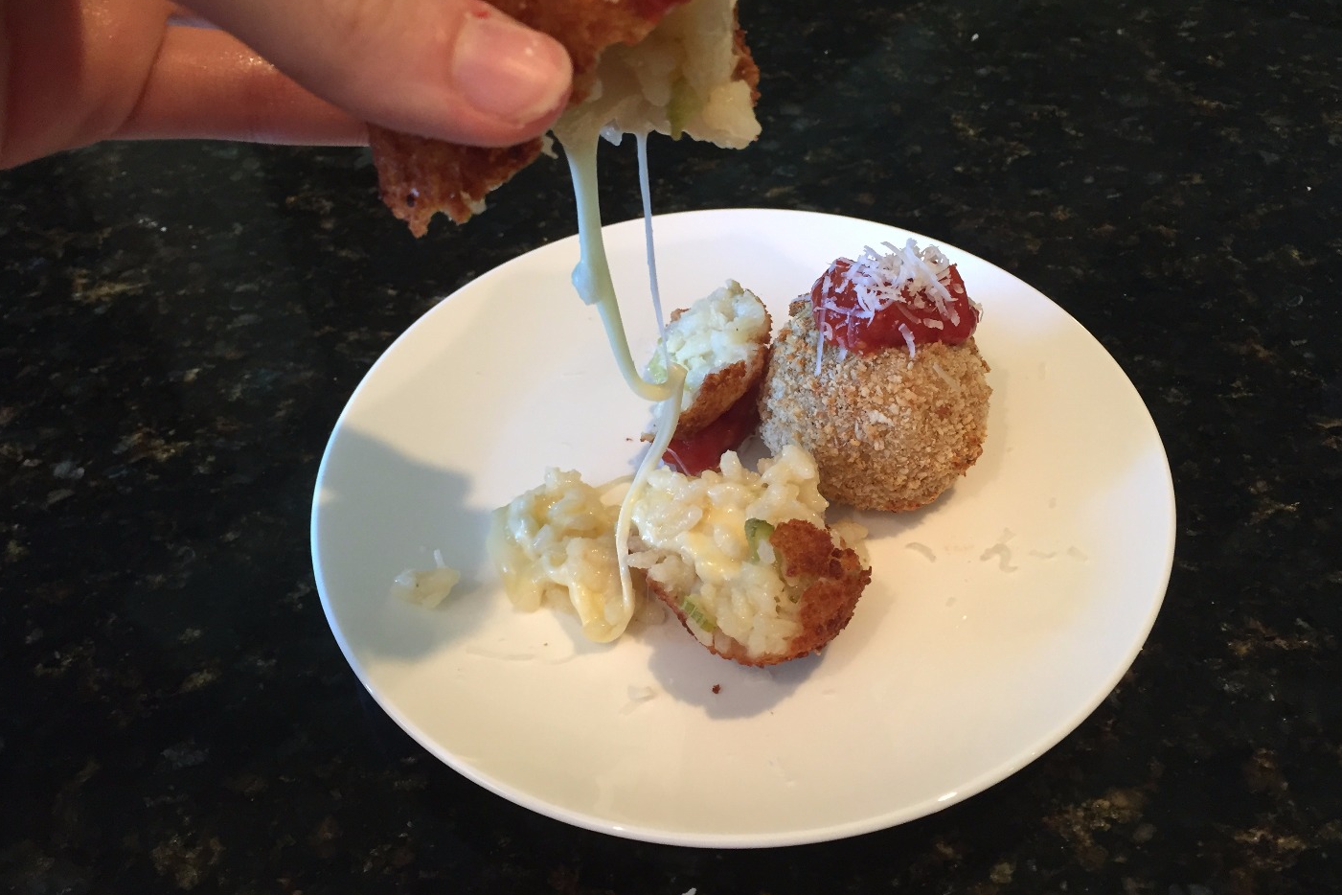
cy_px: 383
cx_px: 684
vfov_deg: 42.2
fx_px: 1156
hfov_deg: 60.3
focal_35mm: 31
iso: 125
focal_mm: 4.15
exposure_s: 1/33
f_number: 2.2
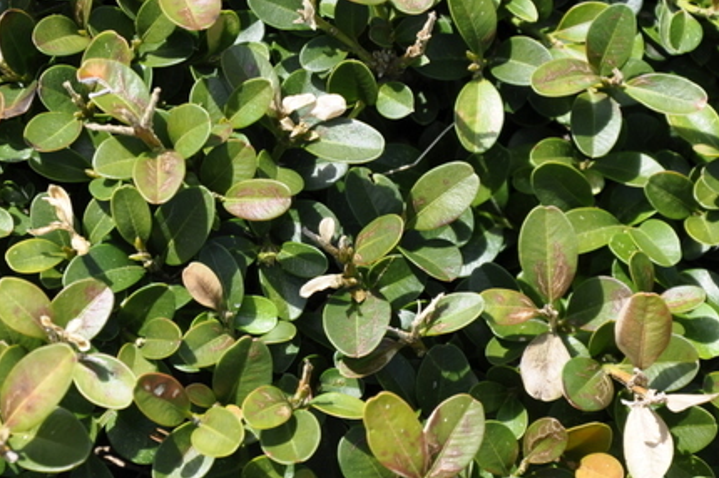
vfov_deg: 4.7
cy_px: 206
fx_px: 5846
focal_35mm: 293
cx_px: 256
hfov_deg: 7.0
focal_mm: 105
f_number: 9
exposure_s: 1/320
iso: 200
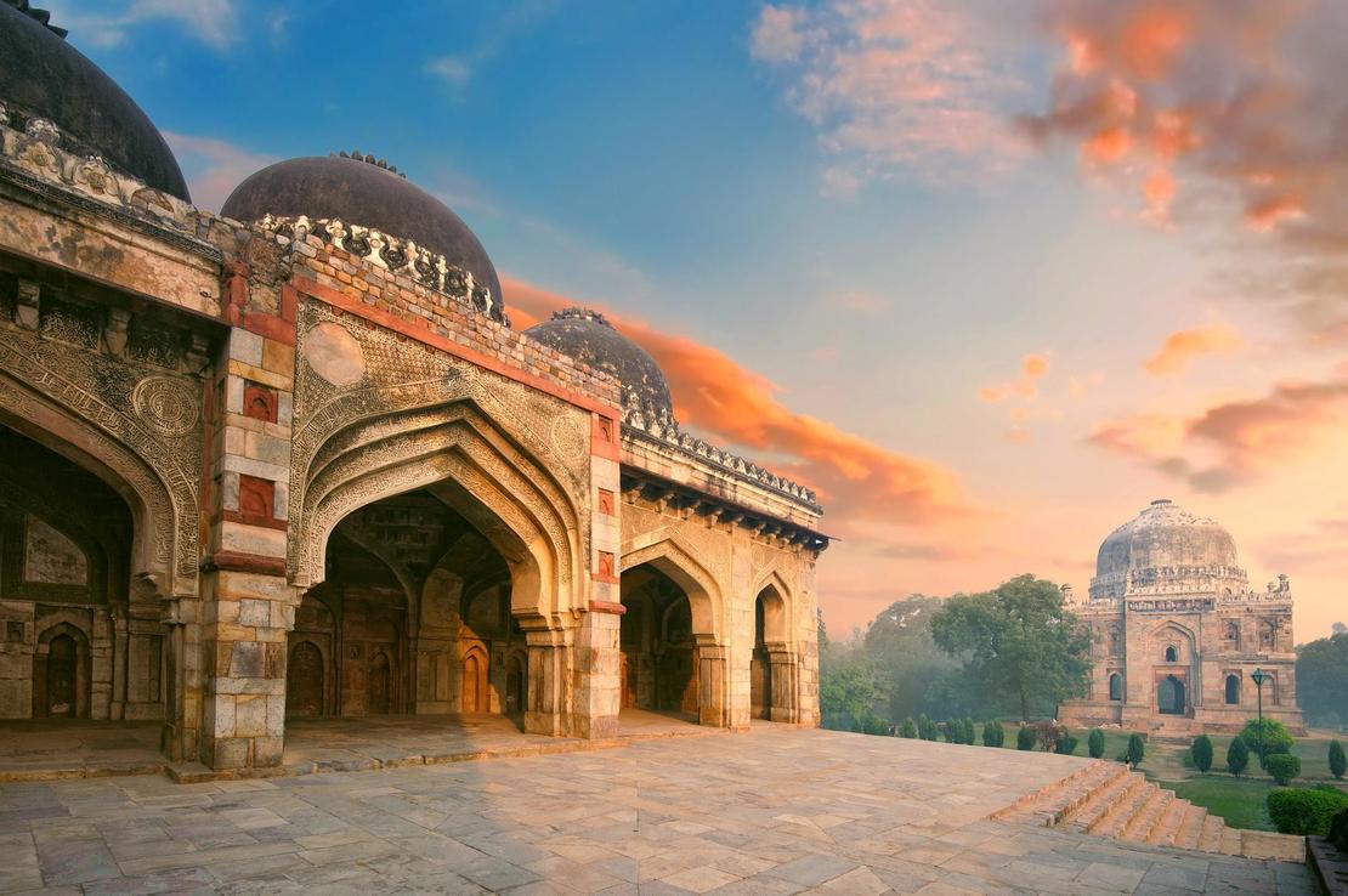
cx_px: 674
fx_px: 599
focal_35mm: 16
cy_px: 448
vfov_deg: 73.6
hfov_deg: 96.8
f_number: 8
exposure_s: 1/250
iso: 400
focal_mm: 16
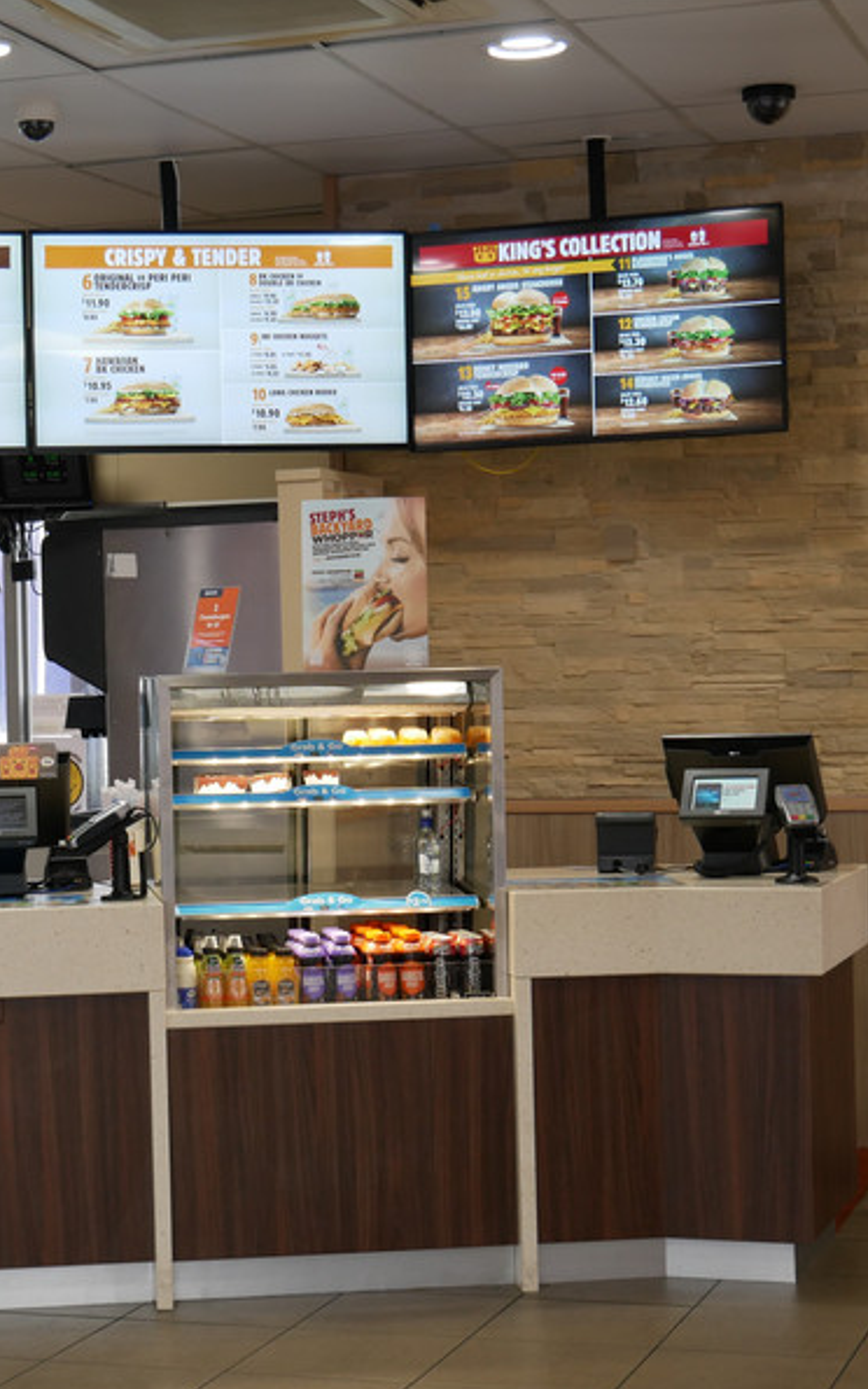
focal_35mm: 77
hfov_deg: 16.9
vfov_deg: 26.8
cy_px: 697
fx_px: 2914
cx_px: 275
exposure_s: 1/60
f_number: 4.6
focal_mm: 27
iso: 400
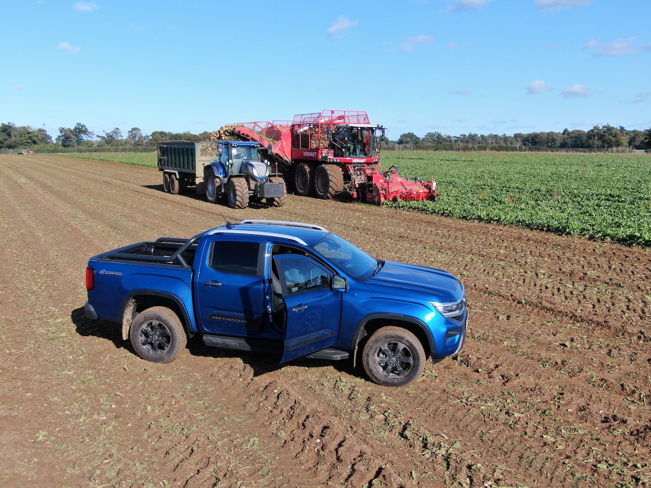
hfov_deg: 51.4
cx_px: 326
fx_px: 677
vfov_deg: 39.7
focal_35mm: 36
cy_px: 244
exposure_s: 1/800
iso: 110
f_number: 3.3
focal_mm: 6.08
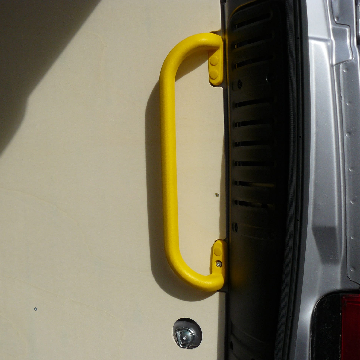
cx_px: 168
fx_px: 506
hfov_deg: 39.2
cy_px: 179
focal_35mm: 43
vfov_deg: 39.2
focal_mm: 6
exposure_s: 1/500
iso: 100
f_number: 5.6
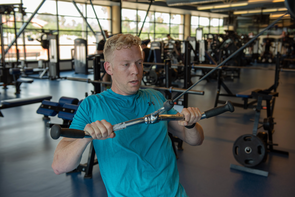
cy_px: 98
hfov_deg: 44.5
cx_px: 148
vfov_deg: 30.5
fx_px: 361
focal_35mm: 44
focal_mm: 44
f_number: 4.5
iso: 500
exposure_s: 1/250
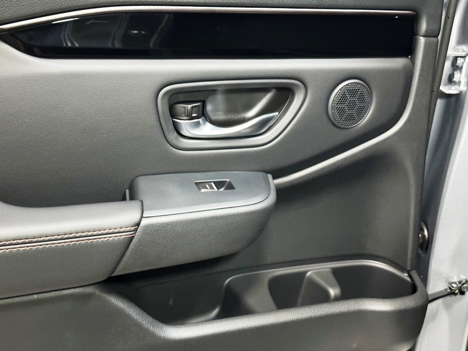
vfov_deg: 30.3
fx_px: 649
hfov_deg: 39.7
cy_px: 176
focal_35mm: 48
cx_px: 234
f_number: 1.78
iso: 640
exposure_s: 1/24
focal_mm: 6.86
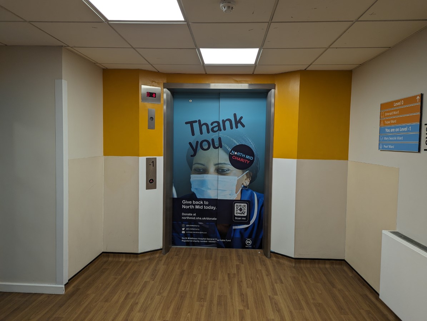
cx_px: 214
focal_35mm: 24
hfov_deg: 71.5
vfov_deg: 56.9
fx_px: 296
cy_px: 160
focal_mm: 6.81
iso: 52
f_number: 1.85
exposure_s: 1/79.2
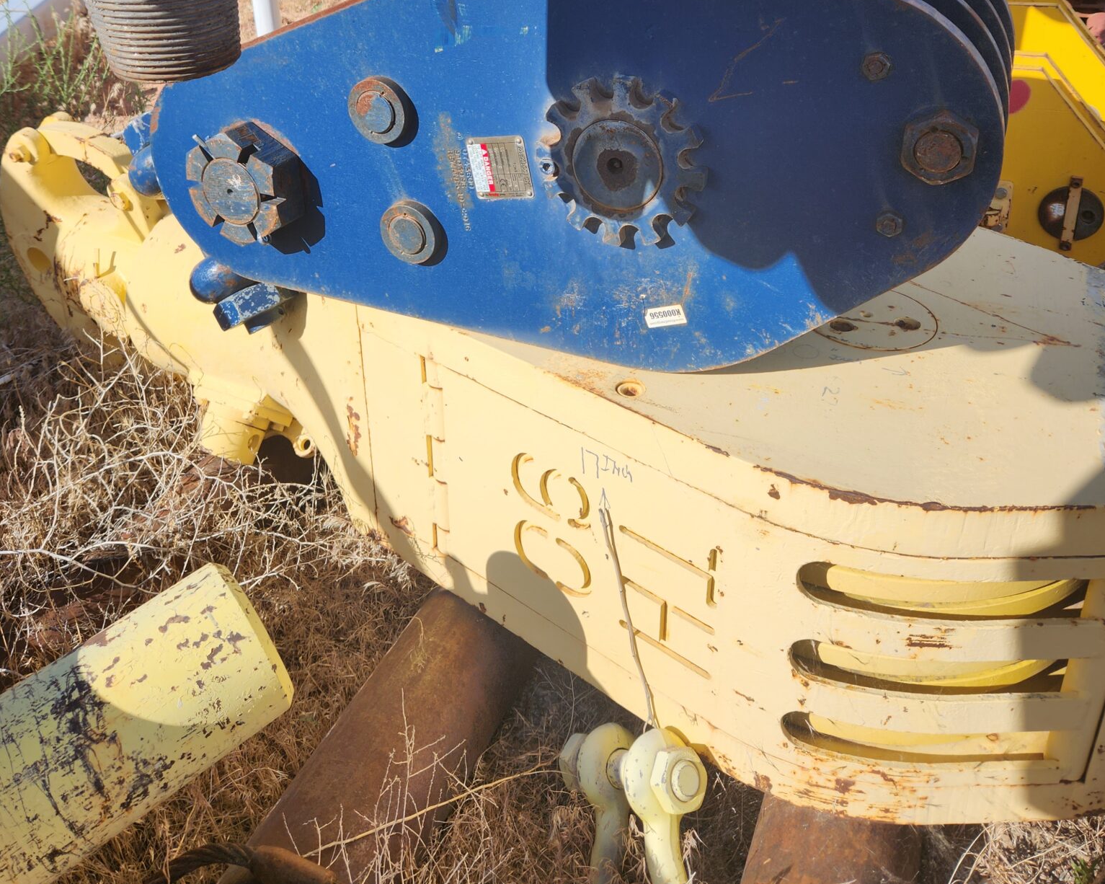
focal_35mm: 30
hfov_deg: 58.8
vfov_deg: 46.4
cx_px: 553
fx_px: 981
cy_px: 202
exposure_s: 1/1824
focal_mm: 5.4
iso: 20
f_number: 1.8
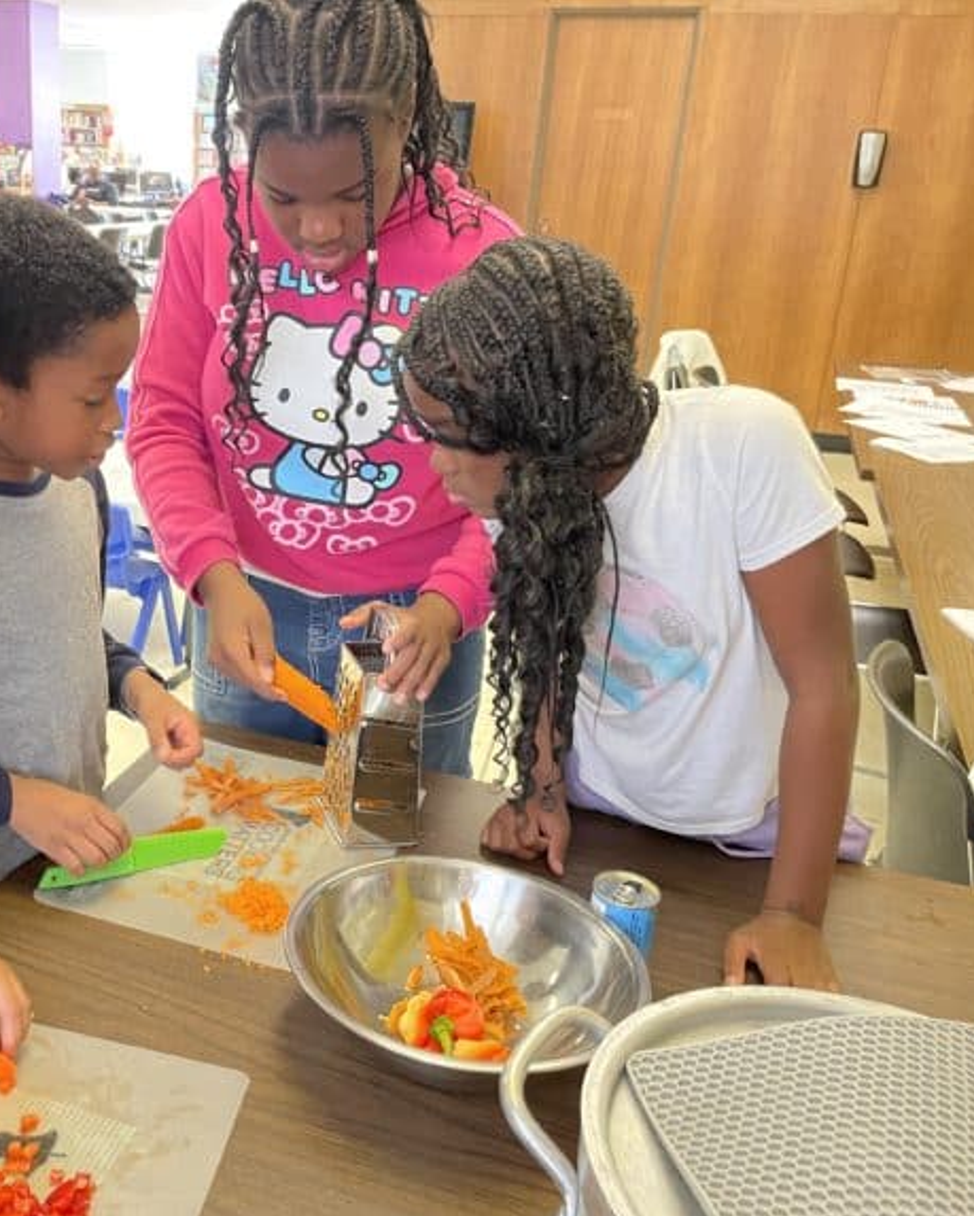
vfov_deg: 52.8
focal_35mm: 34
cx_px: 221
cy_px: 609
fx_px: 1224
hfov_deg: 41.8
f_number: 1.6
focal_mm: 4.2
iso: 400
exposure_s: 1/60
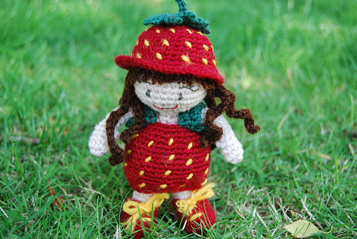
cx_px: 178
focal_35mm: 51
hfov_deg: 38.8
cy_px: 120
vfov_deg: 26.5
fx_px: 506
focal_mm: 34
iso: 400
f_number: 5
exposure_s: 1/100
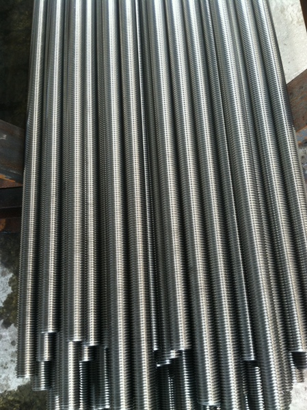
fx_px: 414
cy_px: 205
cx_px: 154
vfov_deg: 52.7
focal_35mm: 35
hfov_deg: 40.6
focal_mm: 3.85
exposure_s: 1/33
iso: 80
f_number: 2.8
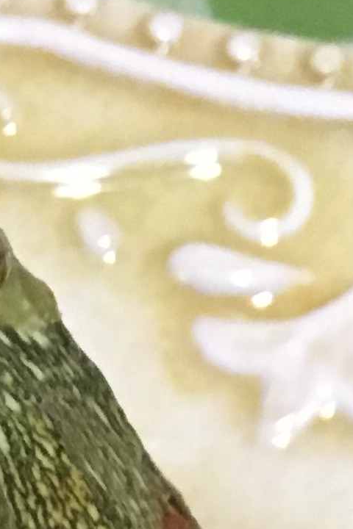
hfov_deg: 7.7
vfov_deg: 9.9
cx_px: -387
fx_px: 2486
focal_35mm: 169
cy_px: 1459
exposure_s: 1/30
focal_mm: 4.15
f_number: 2.2
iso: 160
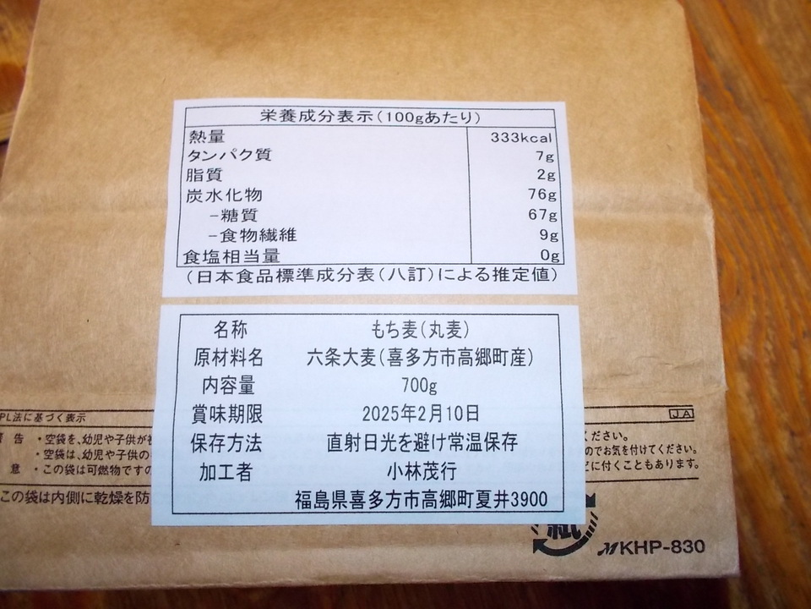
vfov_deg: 48.2
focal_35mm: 29
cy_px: 304
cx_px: 406
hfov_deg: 61.7
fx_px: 679
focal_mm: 4.1
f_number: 3.3
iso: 200
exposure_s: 1/25
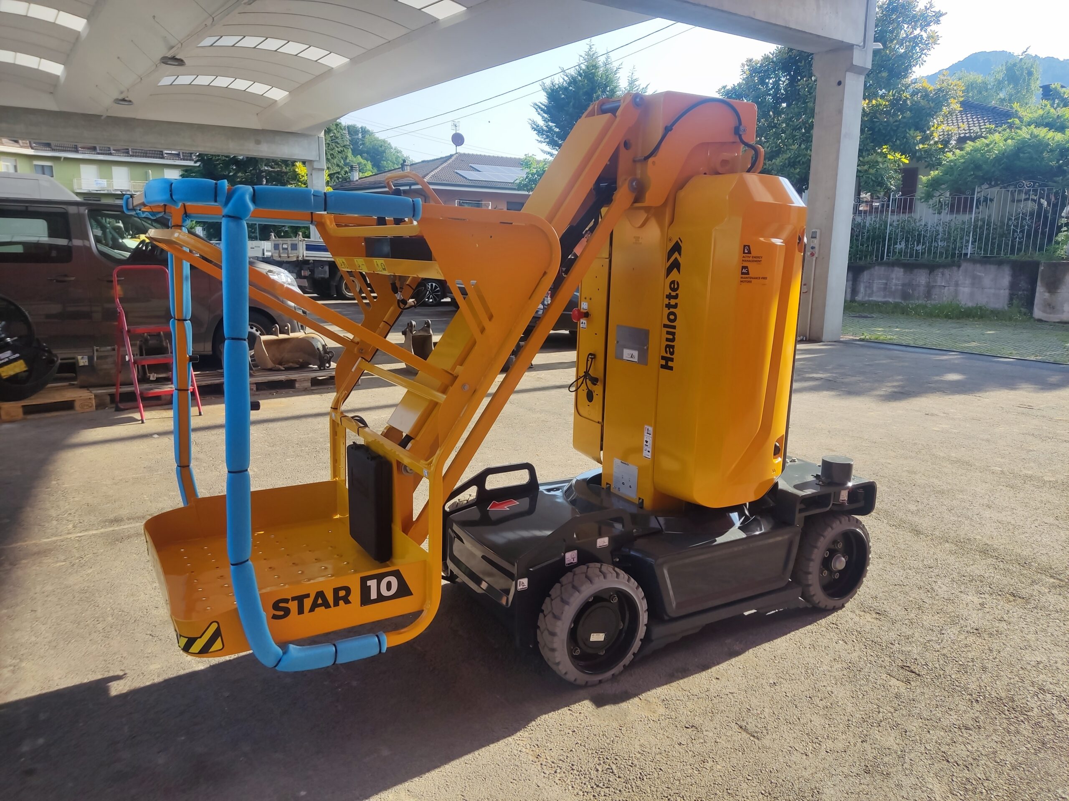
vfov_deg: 54.9
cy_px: 400
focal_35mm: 25
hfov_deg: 69.4
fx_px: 772
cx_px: 534
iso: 50
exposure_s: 1/745
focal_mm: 4.71
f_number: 1.79
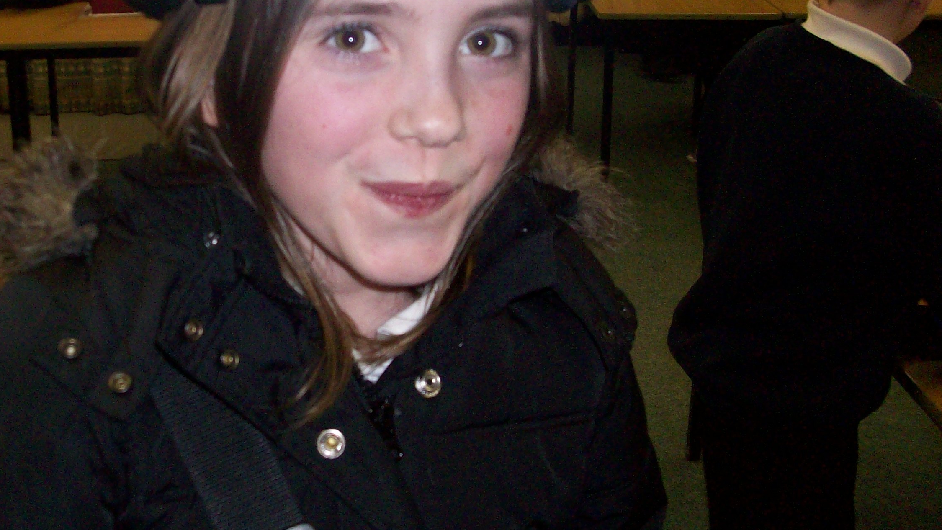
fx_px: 1349
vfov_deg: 22.1
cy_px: 161
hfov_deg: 38.1
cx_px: 321
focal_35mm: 54
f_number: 2.8
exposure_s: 1/60
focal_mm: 5.7
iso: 160
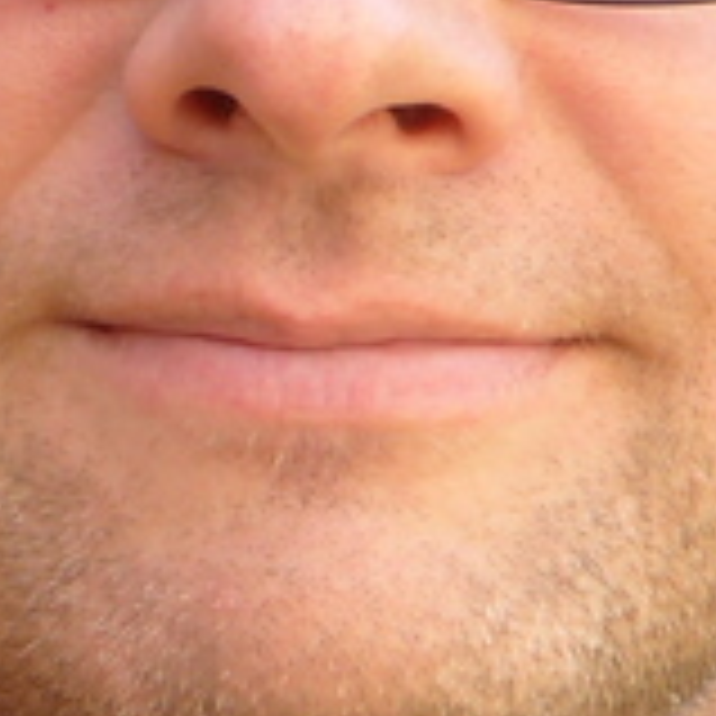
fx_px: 7418
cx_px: 423
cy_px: 610
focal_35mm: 317
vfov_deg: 5.5
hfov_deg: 5.5
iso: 80
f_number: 4.3
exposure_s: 1/50
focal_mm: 10.9
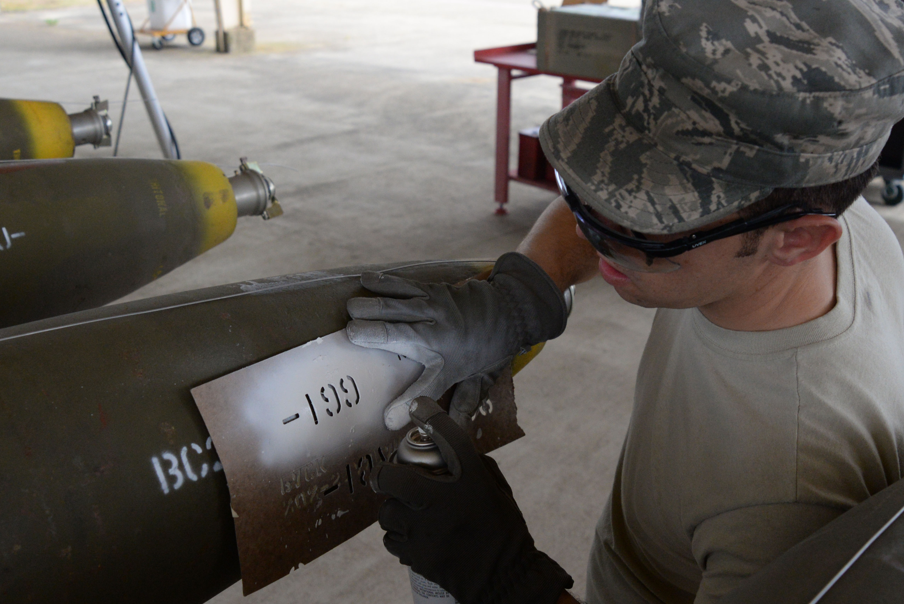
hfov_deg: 60.2
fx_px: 779
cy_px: 325
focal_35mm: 31
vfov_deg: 42.3
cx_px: 425
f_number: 5.6
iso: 2000
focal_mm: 24
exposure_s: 1/640
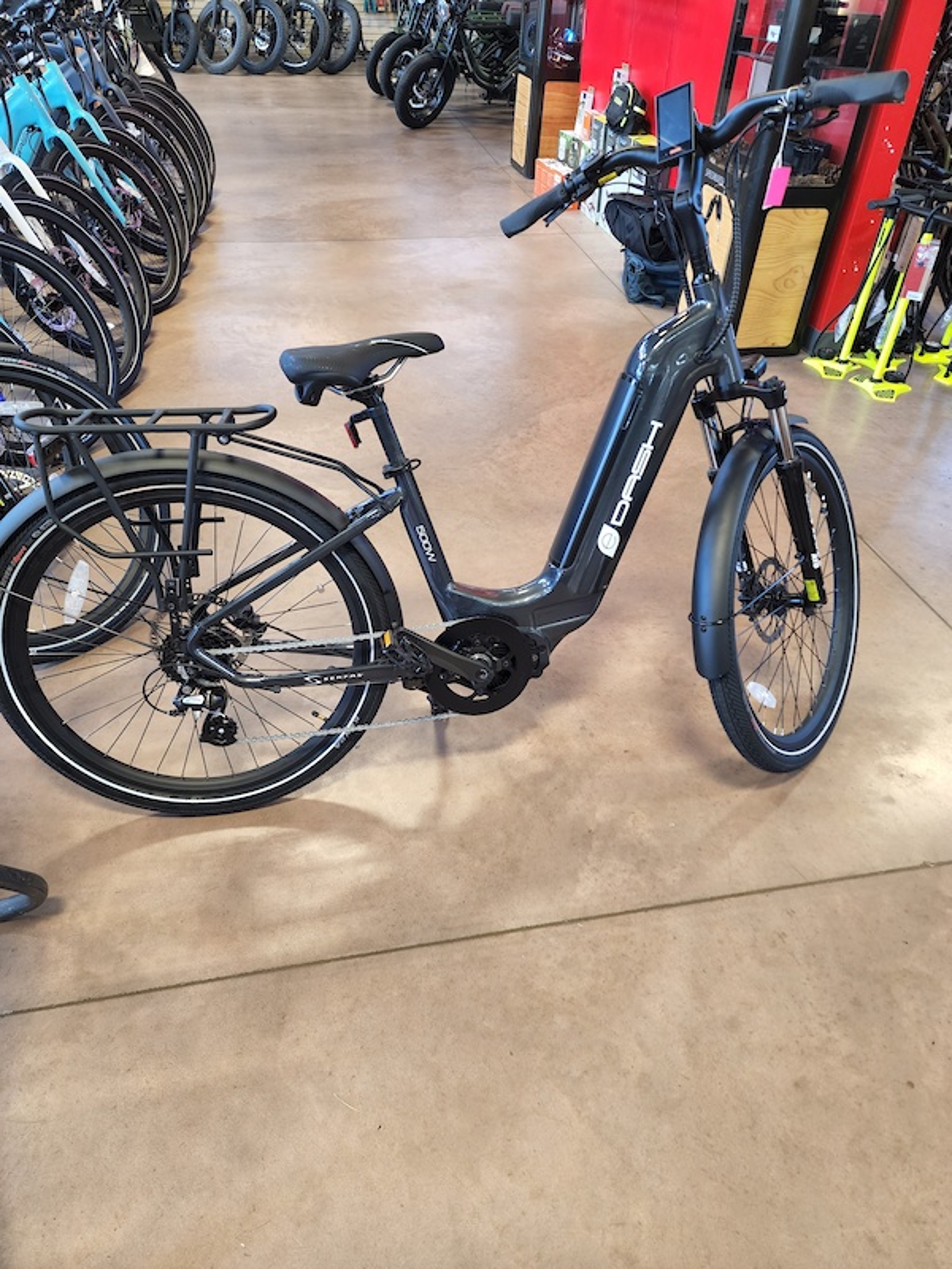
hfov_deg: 58.9
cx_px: 476
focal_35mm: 23
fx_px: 843
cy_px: 634
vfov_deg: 73.9
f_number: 1.8
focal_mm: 6.4
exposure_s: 1/120
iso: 320
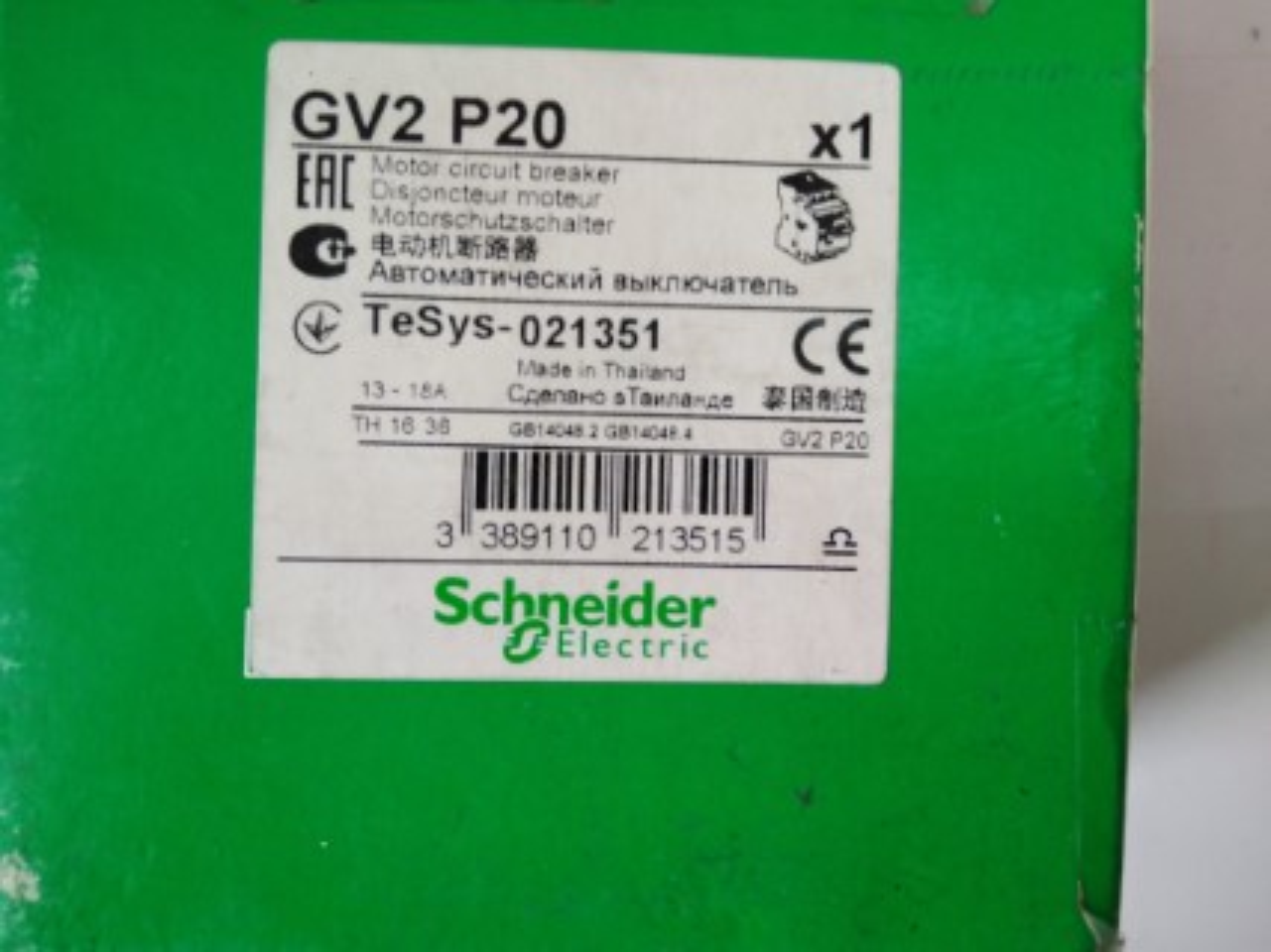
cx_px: 636
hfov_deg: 67.3
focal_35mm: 26
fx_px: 954
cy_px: 476
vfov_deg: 53.0
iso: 140
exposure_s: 1/30
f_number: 1.8
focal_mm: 3.59
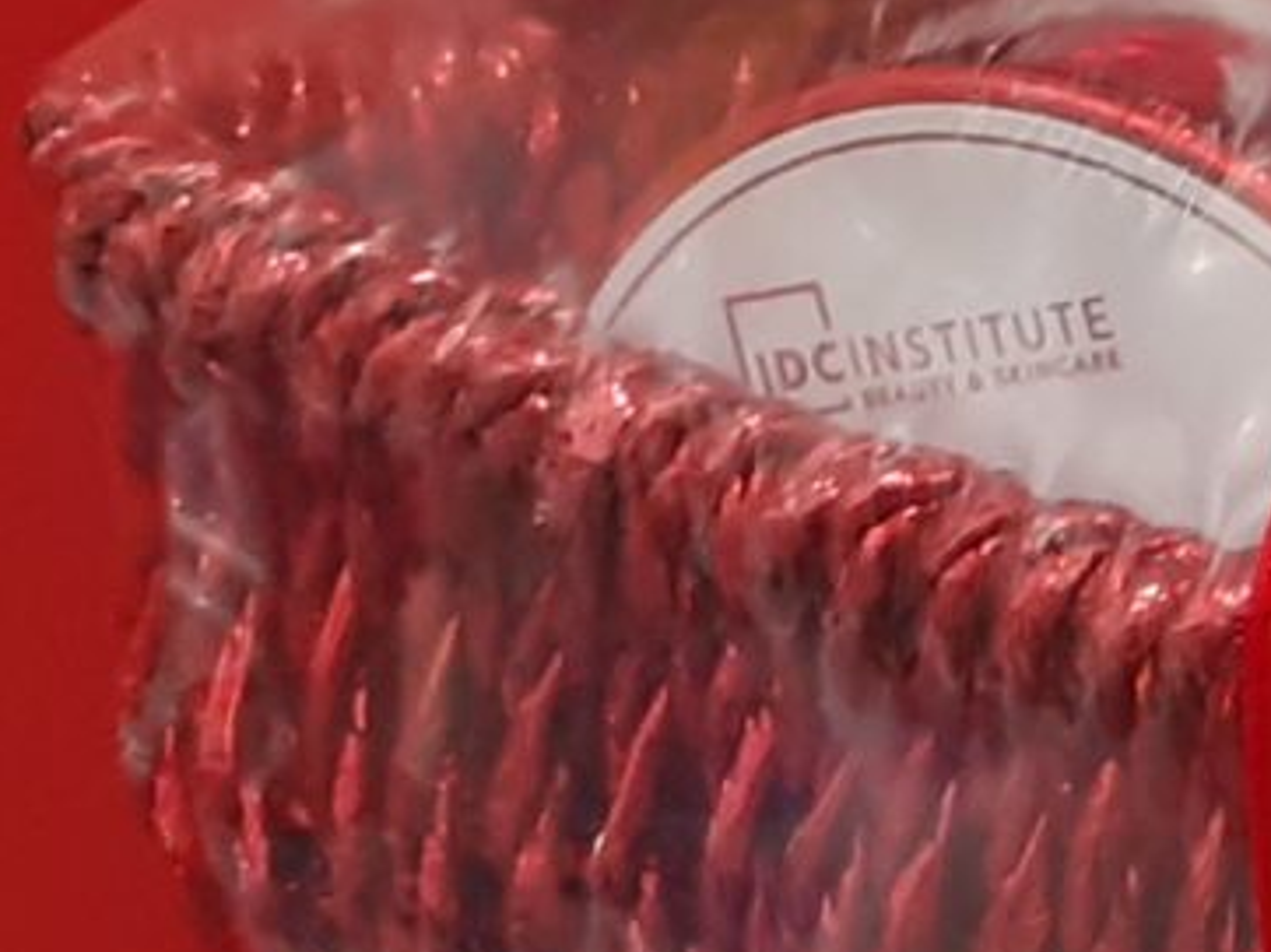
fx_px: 7008
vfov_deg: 7.8
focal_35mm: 191
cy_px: 667
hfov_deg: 9.0
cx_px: 3423
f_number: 1.9
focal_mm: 3.6
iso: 80
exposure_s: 1/50
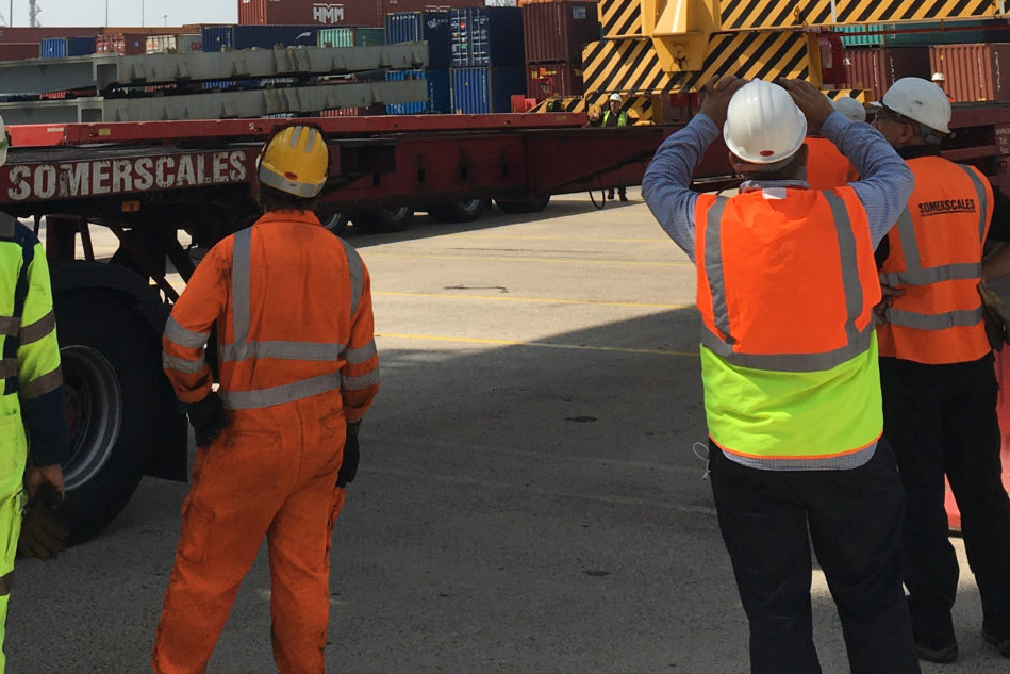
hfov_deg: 32.8
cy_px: -152
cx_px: 428
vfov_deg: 20.7
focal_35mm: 61
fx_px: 1712
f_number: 2.2
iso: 25
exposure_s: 1/2198
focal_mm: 4.15
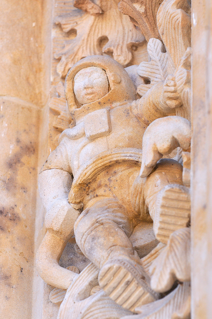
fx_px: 2325
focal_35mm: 262
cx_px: 106
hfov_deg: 5.2
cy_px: 160
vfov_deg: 7.9
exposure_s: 1/320
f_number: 8
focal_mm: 175
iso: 400
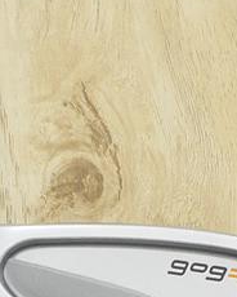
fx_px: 2376
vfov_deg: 6.9
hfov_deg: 5.6
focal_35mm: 271
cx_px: -167
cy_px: 588
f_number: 4.5
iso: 1600
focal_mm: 25
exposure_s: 1/40
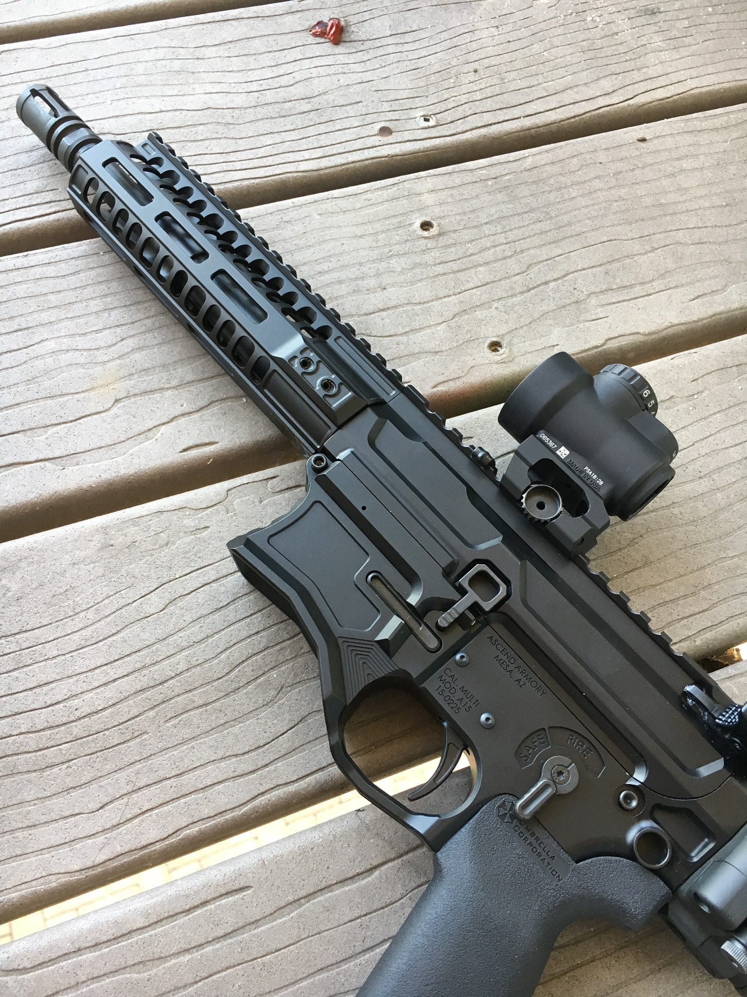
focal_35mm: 29
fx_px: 834
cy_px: 498
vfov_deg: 61.7
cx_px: 374
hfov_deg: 48.2
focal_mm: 4.15
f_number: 2.2
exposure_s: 1/30
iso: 32
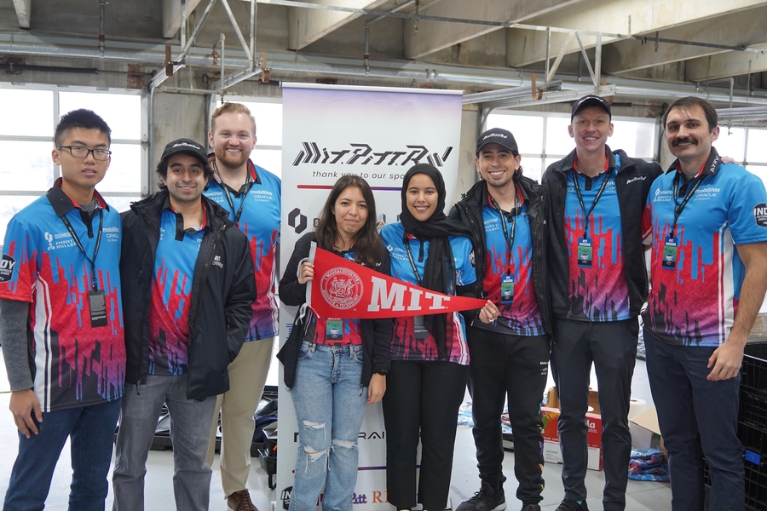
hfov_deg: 54.4
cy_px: 256
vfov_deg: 37.9
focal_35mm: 35
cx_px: 384
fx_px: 746
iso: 500
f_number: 4
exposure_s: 1/60
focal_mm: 35
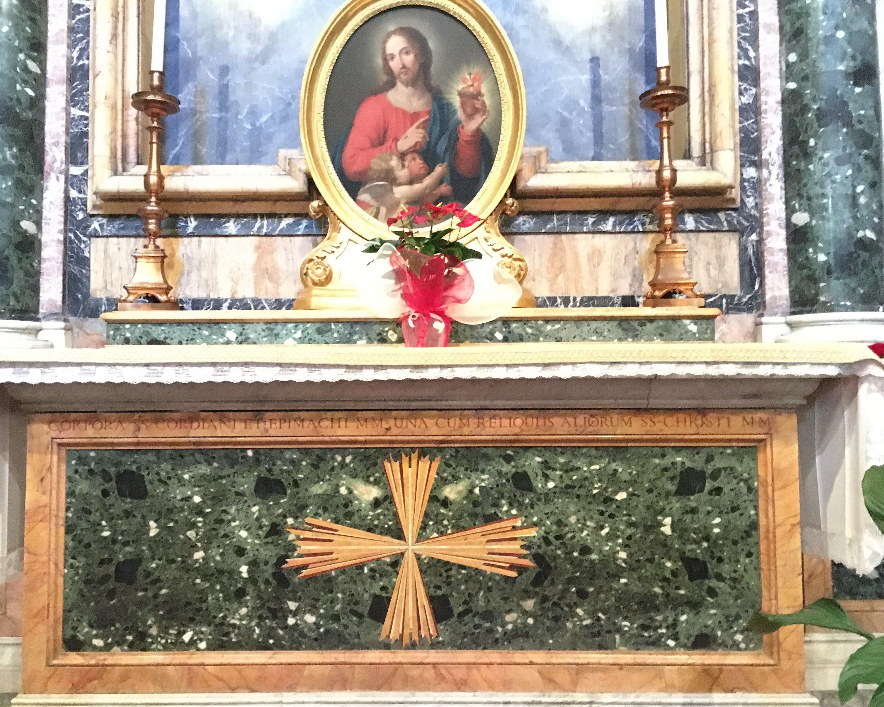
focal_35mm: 31
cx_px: 406
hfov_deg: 57.1
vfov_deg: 47.1
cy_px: 354
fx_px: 811
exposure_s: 1/17
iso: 1600
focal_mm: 4.15
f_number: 2.2
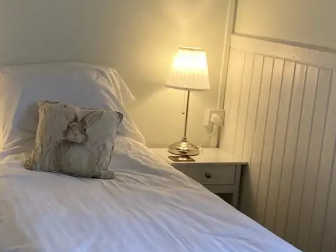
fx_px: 757
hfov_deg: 24.0
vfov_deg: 18.9
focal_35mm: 78
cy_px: 122
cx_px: 7
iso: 64
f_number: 1.8
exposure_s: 1/50
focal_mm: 3.99
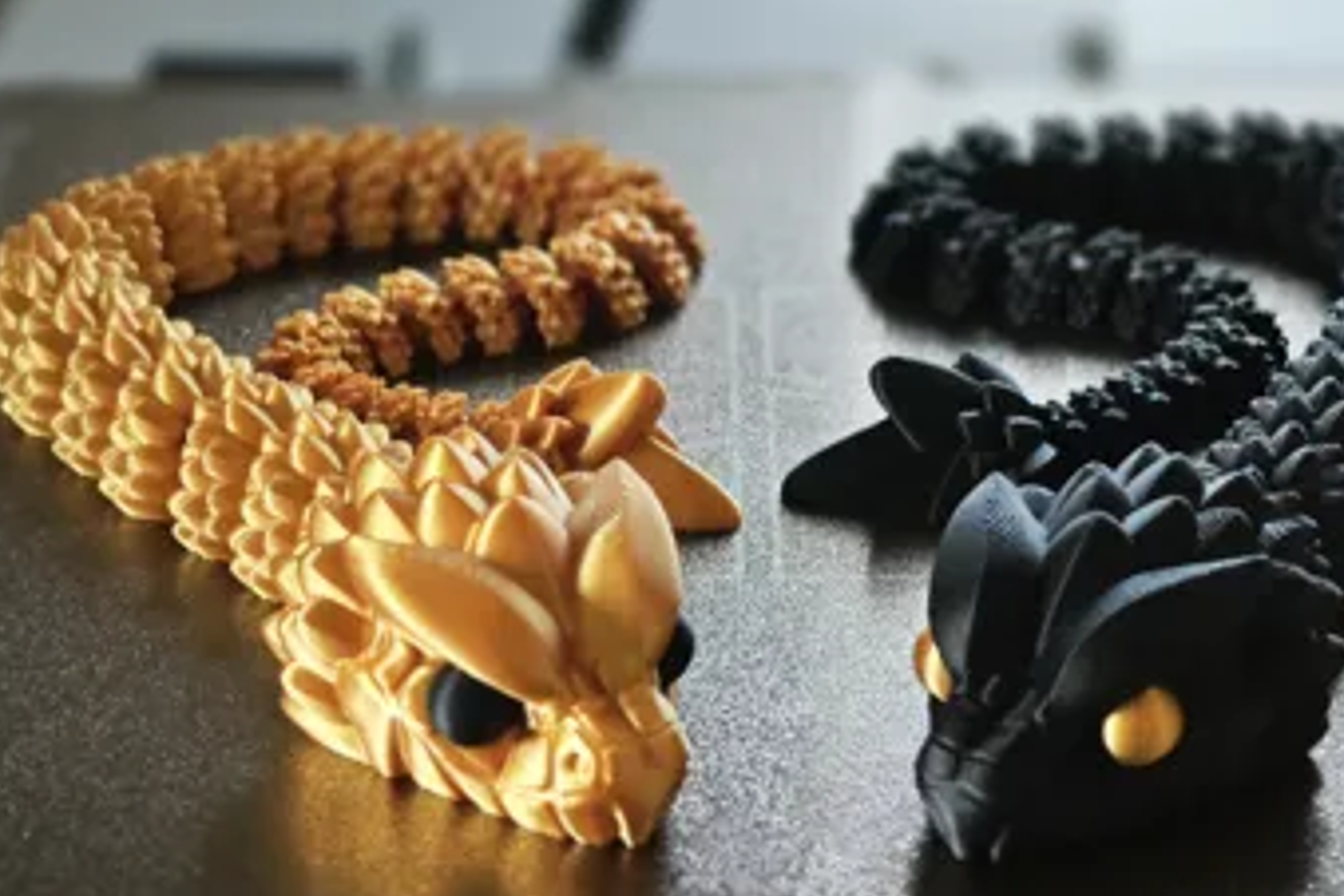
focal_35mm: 92
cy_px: 523
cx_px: 749
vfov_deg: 14.9
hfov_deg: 22.1
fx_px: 3434
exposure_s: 1/133
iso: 800
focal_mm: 7.06
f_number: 2
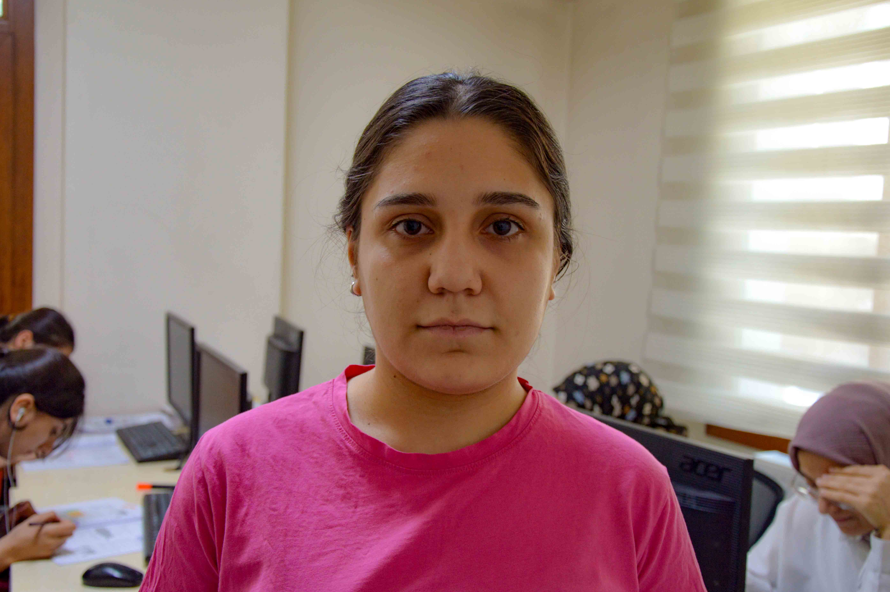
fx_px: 1001
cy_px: 314
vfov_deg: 32.9
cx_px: 424
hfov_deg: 47.9
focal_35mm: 41
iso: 400
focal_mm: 25
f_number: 4
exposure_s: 1/50
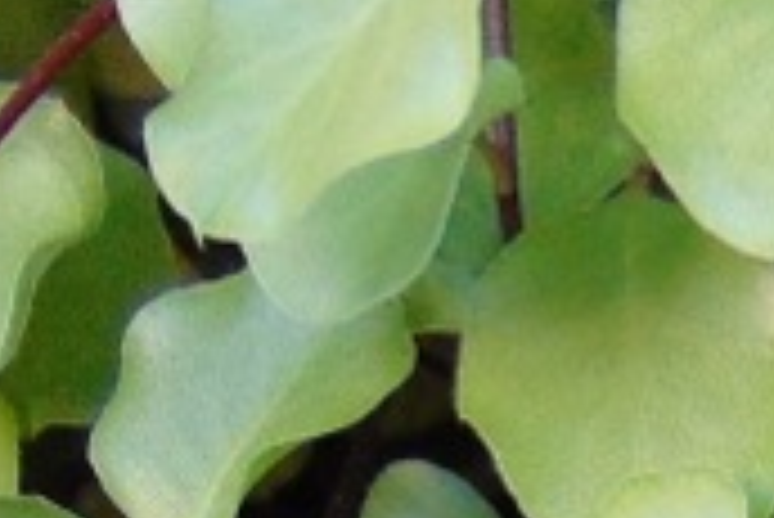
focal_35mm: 193
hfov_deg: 9.8
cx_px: 1598
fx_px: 4153
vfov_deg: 6.0
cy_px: 2077
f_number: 3
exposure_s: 1/60
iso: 80
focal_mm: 4.5
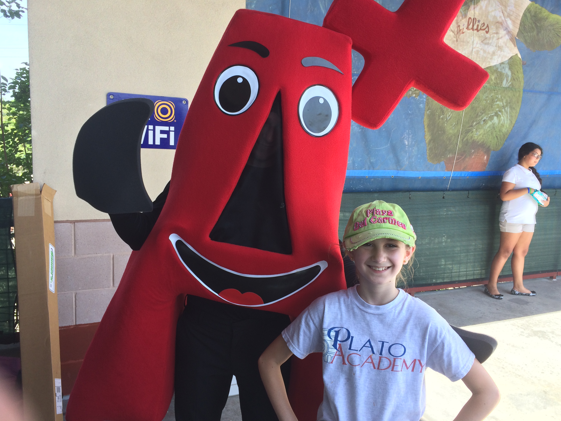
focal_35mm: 30
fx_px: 486
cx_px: 285
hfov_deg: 60.0
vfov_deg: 46.8
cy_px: 205
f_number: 2.2
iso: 32
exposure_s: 1/253
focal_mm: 4.15
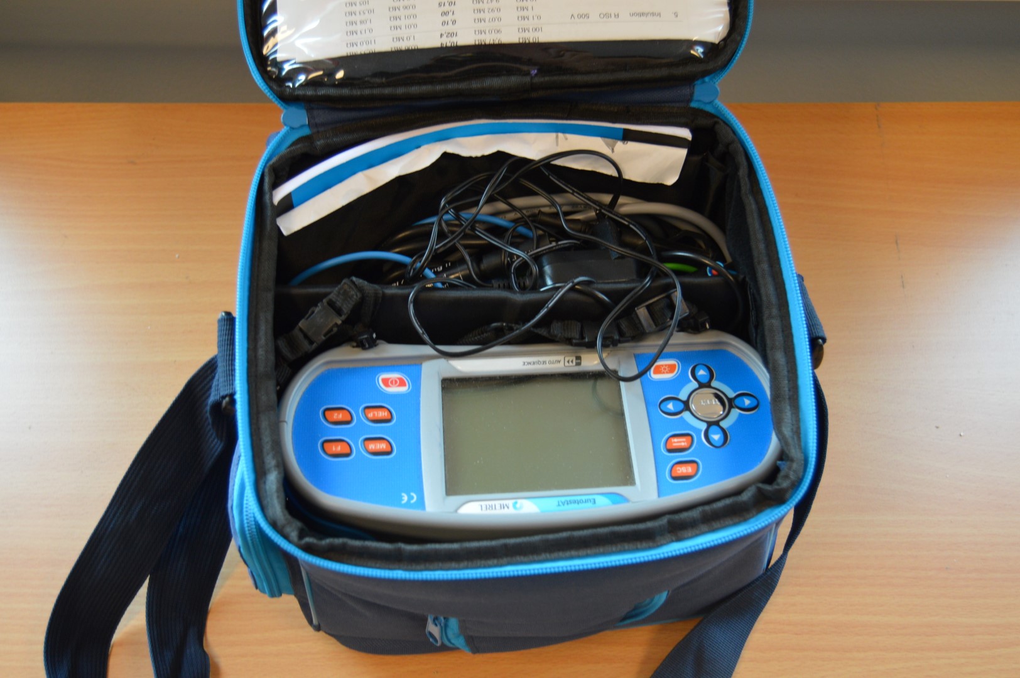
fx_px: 1104
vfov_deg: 34.2
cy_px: 339
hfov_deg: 49.6
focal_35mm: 39
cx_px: 510
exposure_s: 1/60
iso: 560
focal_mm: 26
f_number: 4
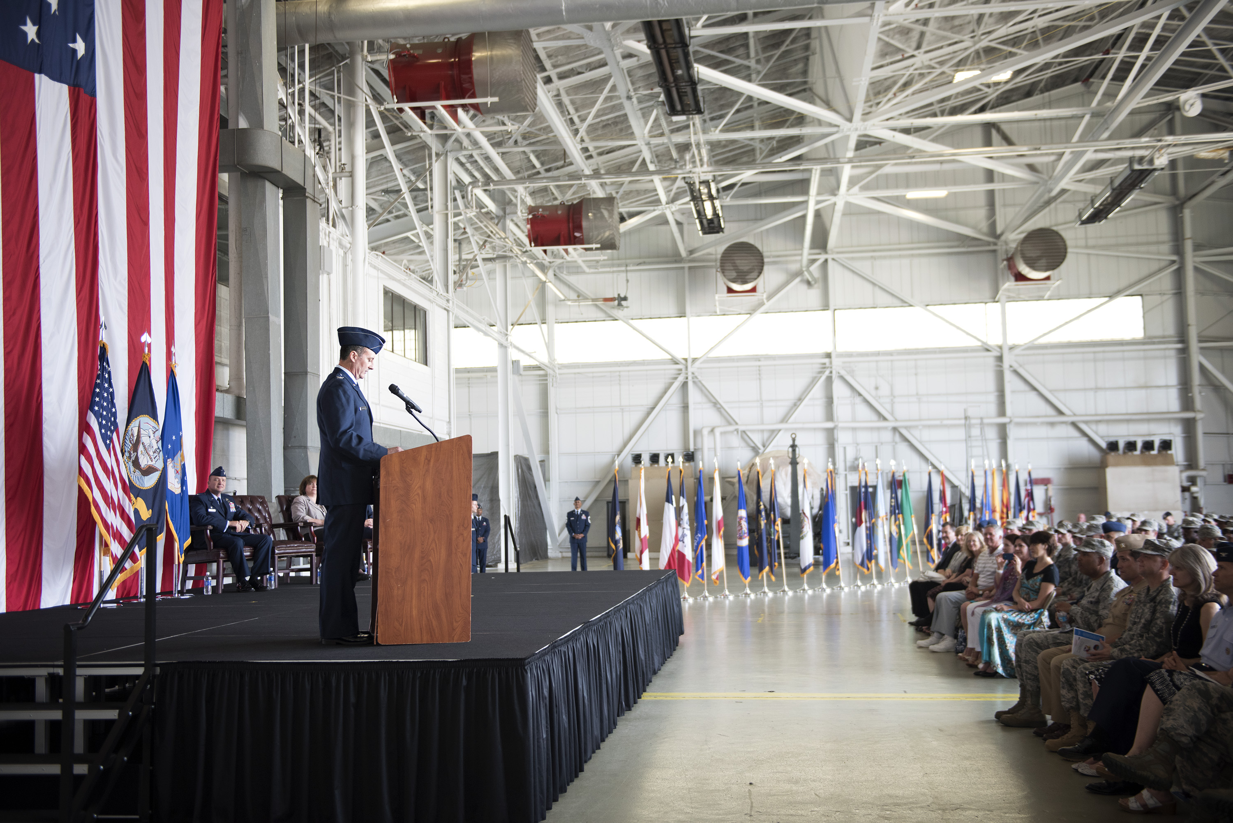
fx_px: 1233
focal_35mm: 36
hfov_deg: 53.1
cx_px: 616
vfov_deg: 36.9
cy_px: 412
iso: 640
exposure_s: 1/250
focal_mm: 36
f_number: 2.8
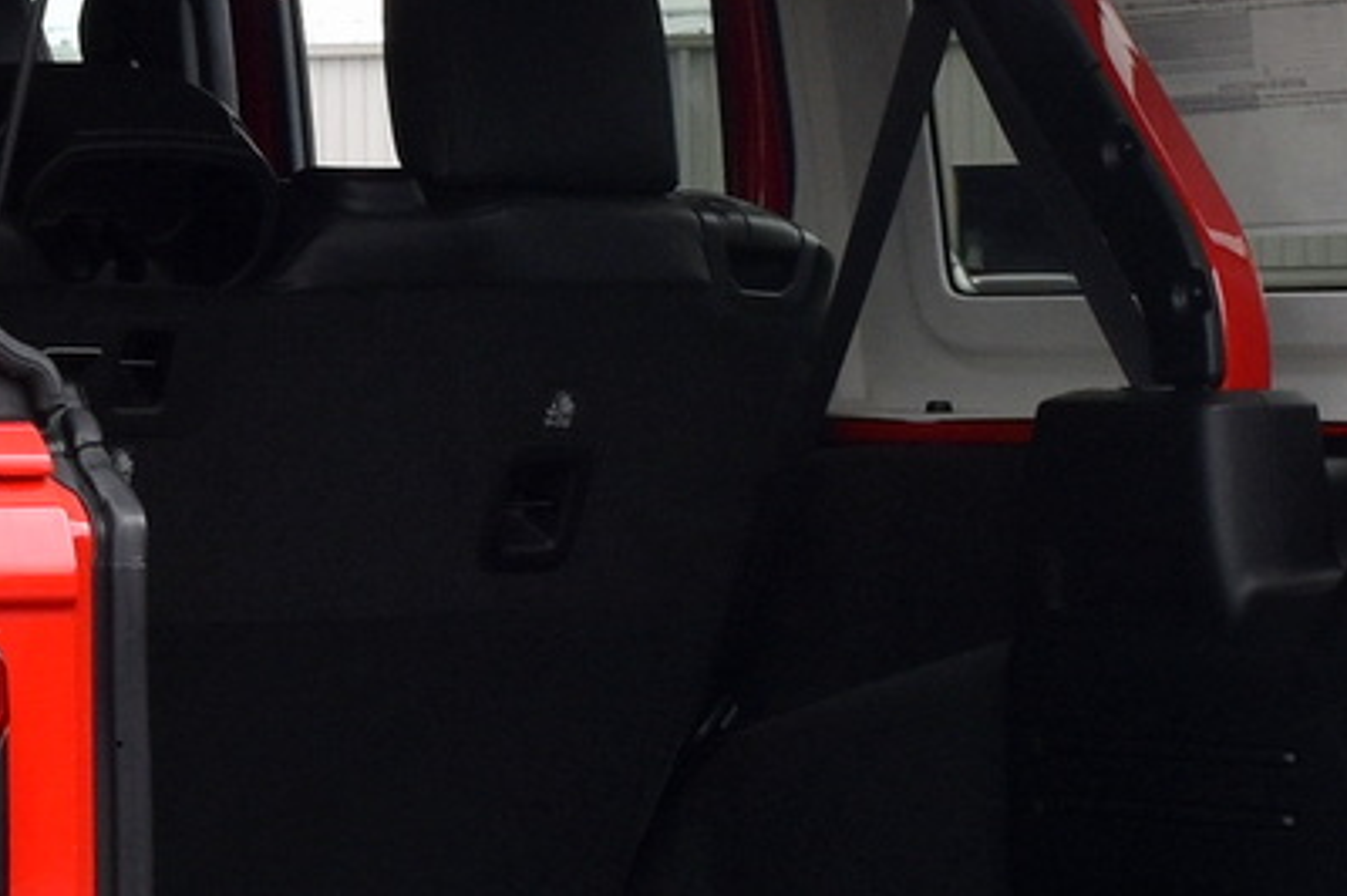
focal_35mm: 173
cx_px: 421
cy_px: 845
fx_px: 6468
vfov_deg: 7.9
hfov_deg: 11.9
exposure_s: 1/250
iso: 400
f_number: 8
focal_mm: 24
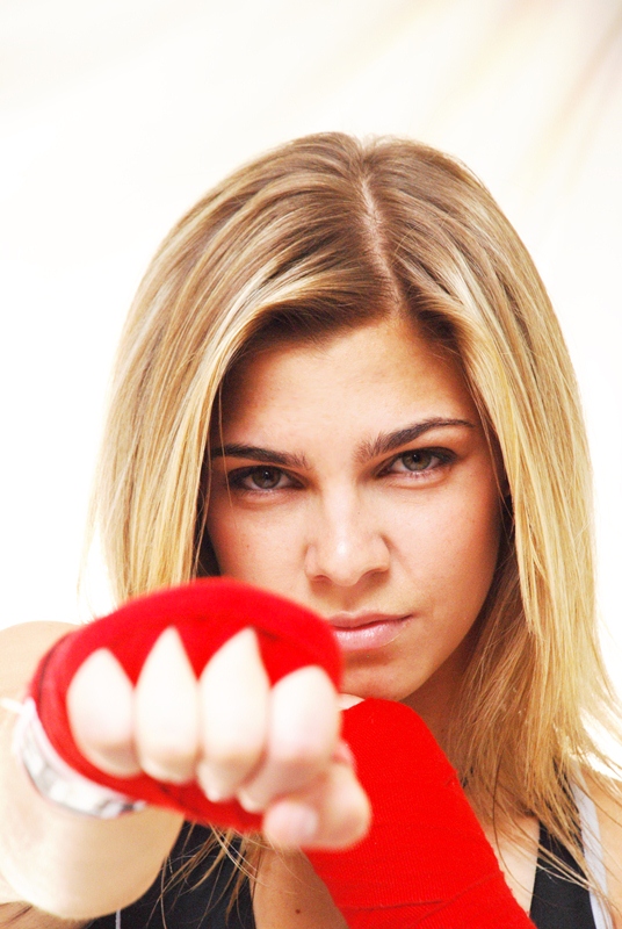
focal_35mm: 202
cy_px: 464
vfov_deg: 10.1
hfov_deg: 6.8
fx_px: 5230
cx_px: 311
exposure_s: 1/60
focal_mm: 135
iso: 400
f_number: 5.6
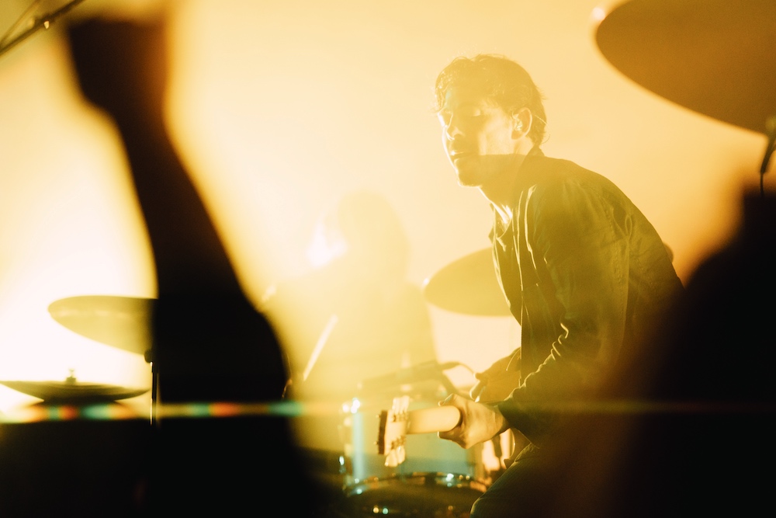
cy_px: 259
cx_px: 388
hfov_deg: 23.9
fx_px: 1832
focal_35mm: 85
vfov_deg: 16.1
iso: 3200
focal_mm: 85
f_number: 1.4
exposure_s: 1/400
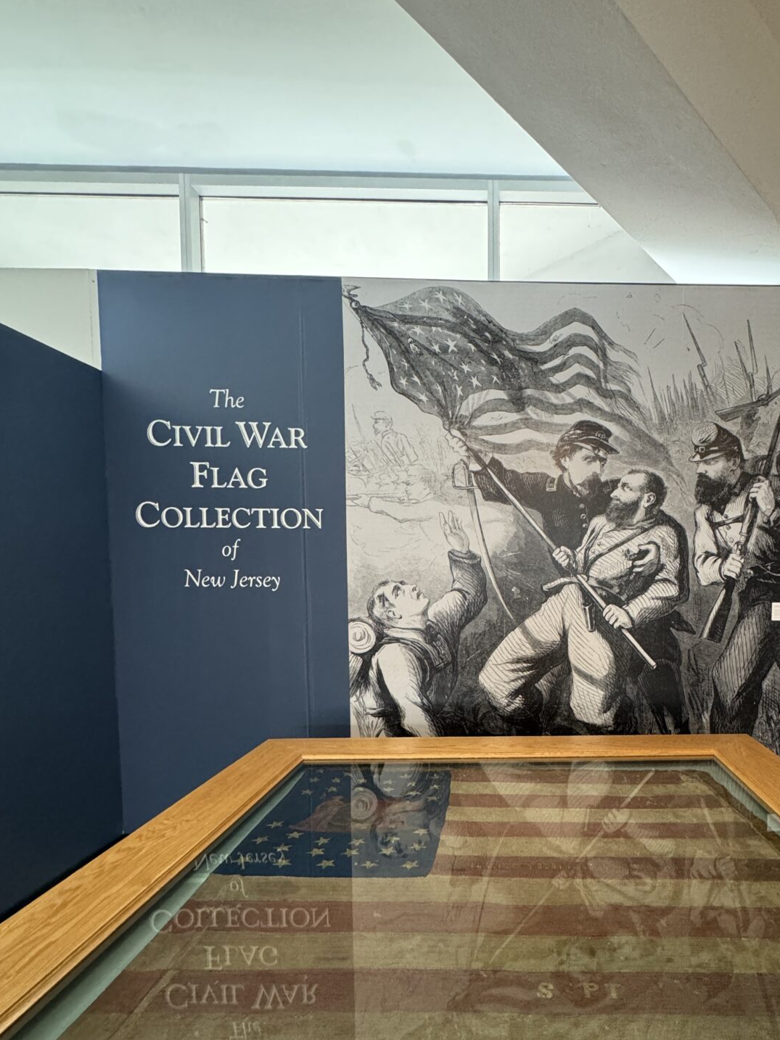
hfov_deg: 63.7
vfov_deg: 81.0
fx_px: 601
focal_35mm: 20
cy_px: 611
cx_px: 540
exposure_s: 1/60
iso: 500
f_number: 2.2
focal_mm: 2.22
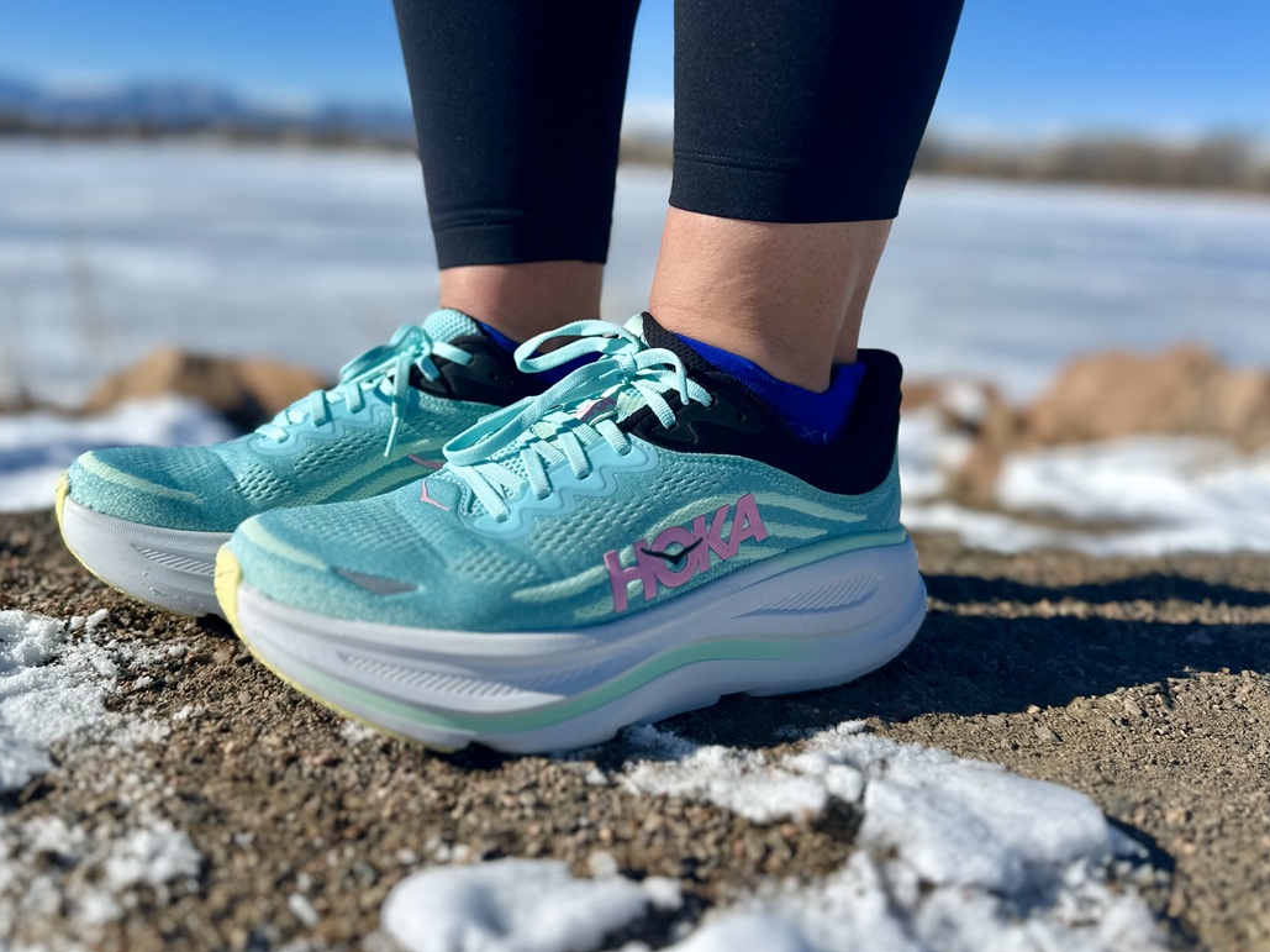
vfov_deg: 49.6
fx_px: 1027
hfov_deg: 63.1
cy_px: 407
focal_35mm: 28
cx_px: 533
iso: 80
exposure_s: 1/9709
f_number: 1.78
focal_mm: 6.86
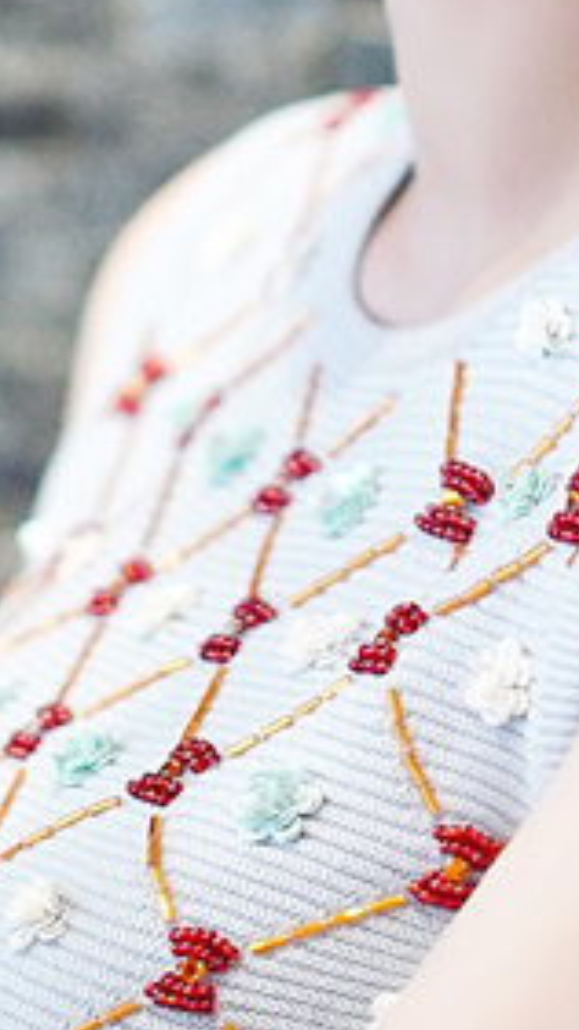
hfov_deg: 5.8
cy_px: -198
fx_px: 5733
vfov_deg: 10.1
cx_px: 5
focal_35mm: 210
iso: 2000
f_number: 1.8
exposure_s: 1/125
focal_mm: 55
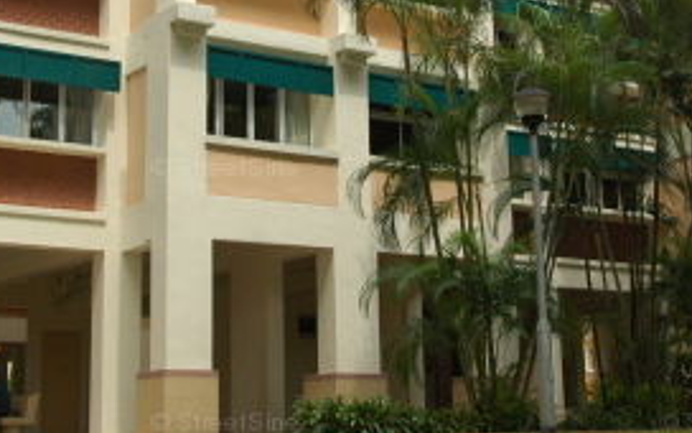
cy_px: 111
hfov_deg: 30.2
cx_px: 341
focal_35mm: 68
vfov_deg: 19.0
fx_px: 1282
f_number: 6.3
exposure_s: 1/640
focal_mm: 22
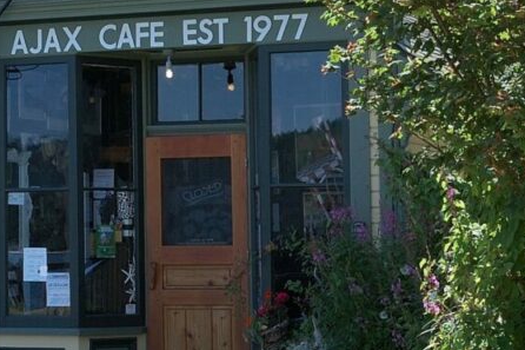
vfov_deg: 11.0
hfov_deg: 16.2
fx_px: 1808
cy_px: 90
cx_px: 6
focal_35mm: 124
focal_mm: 24
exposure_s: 1/250
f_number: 8
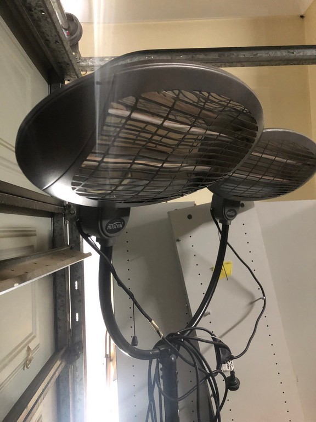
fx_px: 341
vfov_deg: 63.4
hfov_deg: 49.7
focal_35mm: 28
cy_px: 211
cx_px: 158
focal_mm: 3.99
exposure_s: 1/5
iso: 80
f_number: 1.8
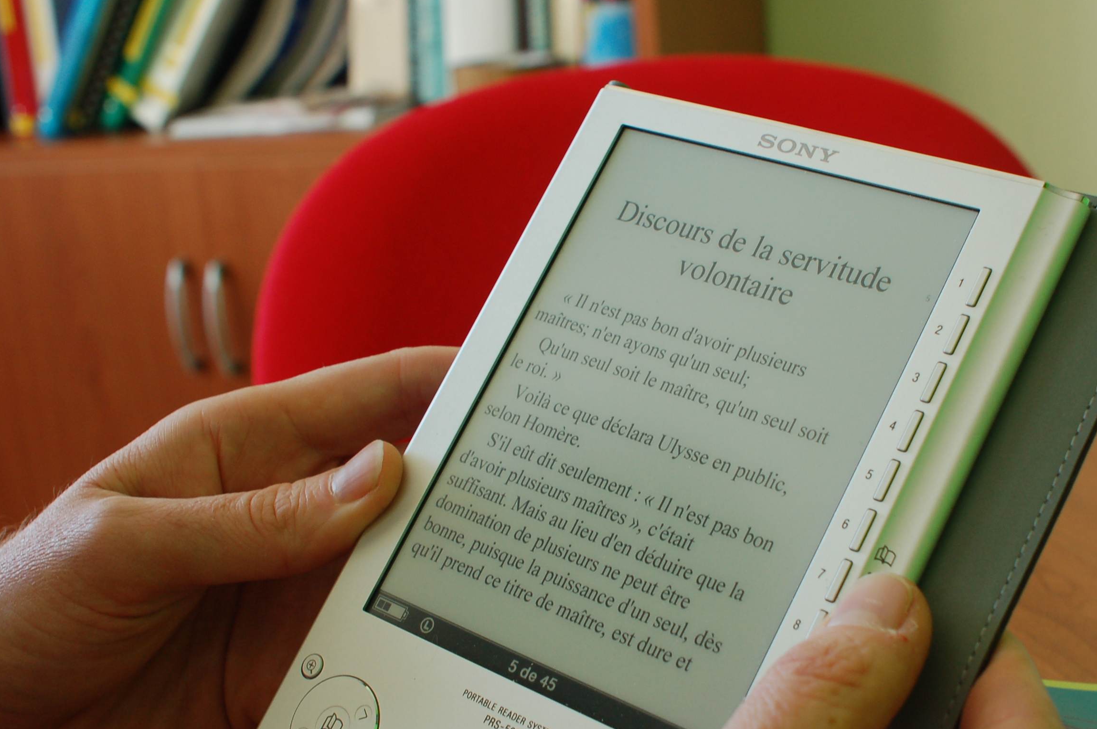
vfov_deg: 24.5
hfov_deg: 36.2
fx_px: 1674
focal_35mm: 55
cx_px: 655
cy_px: 429
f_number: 6.3
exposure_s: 1/60
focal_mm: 28
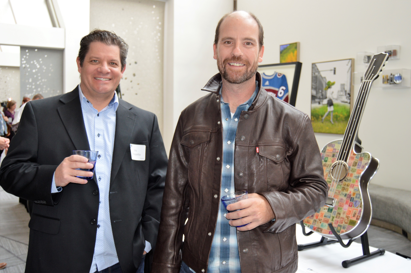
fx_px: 445
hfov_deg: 49.6
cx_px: 206
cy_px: 136
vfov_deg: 34.1
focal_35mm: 39
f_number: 4
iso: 560
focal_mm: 26
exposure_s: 1/60
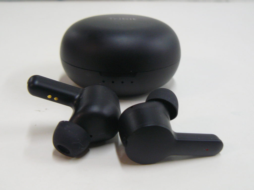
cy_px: 95
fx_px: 316
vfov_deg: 33.6
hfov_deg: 43.9
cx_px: 127
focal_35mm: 43
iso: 200
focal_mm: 6
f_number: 2.8
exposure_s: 1/30
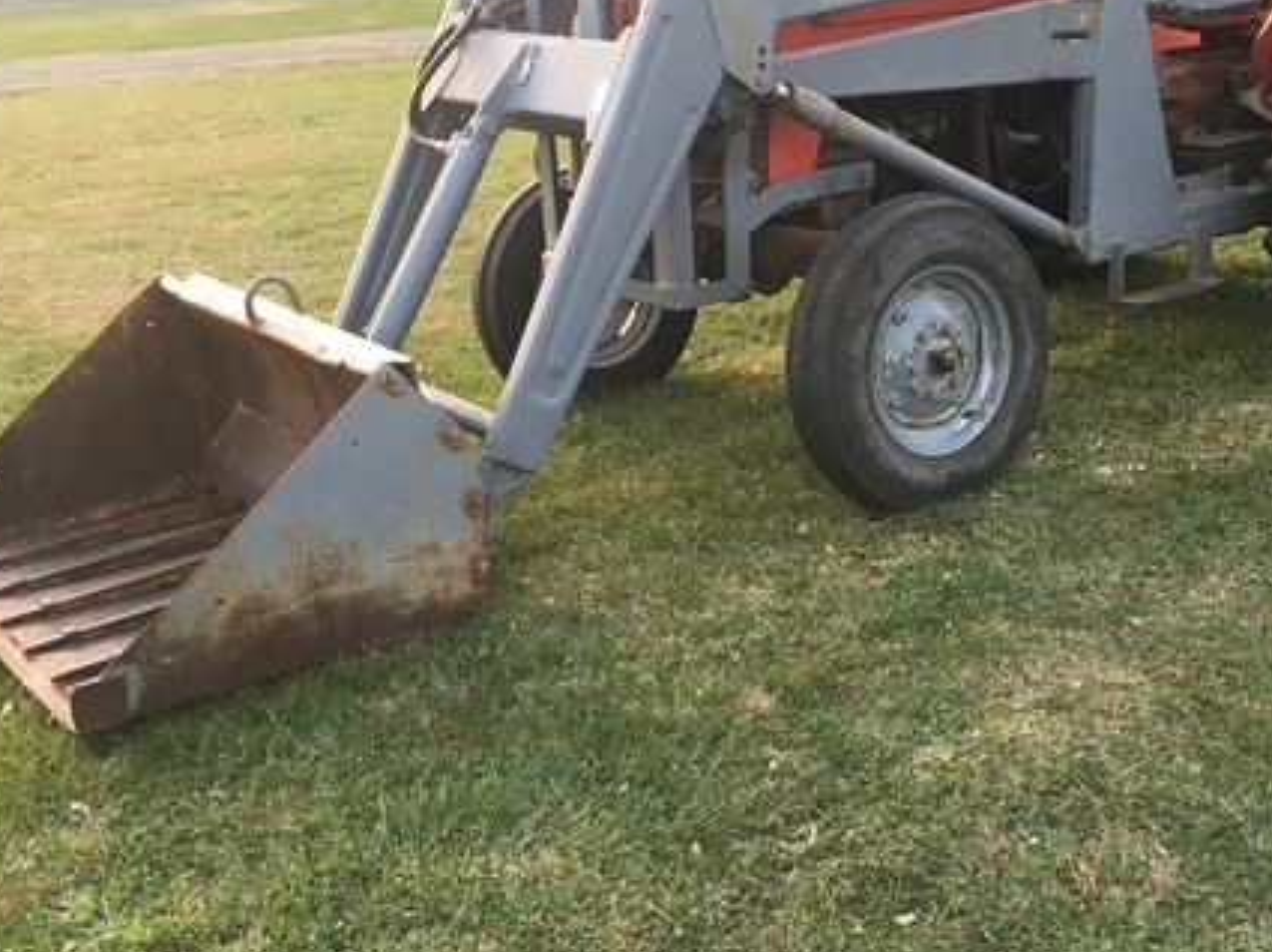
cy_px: 404
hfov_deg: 40.0
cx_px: 841
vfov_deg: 30.8
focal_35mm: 47
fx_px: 1726
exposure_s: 1/30
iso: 25
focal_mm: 4.15
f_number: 2.2
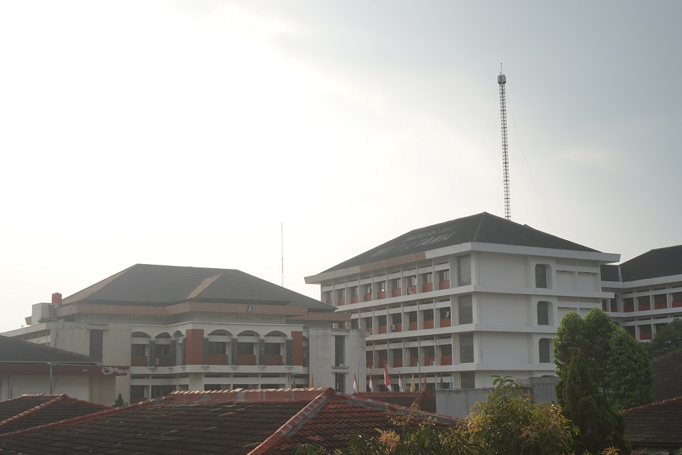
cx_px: 341
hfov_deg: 37.8
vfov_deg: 25.8
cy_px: 228
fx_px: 995
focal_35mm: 52
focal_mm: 35
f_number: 11
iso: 100
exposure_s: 1/100
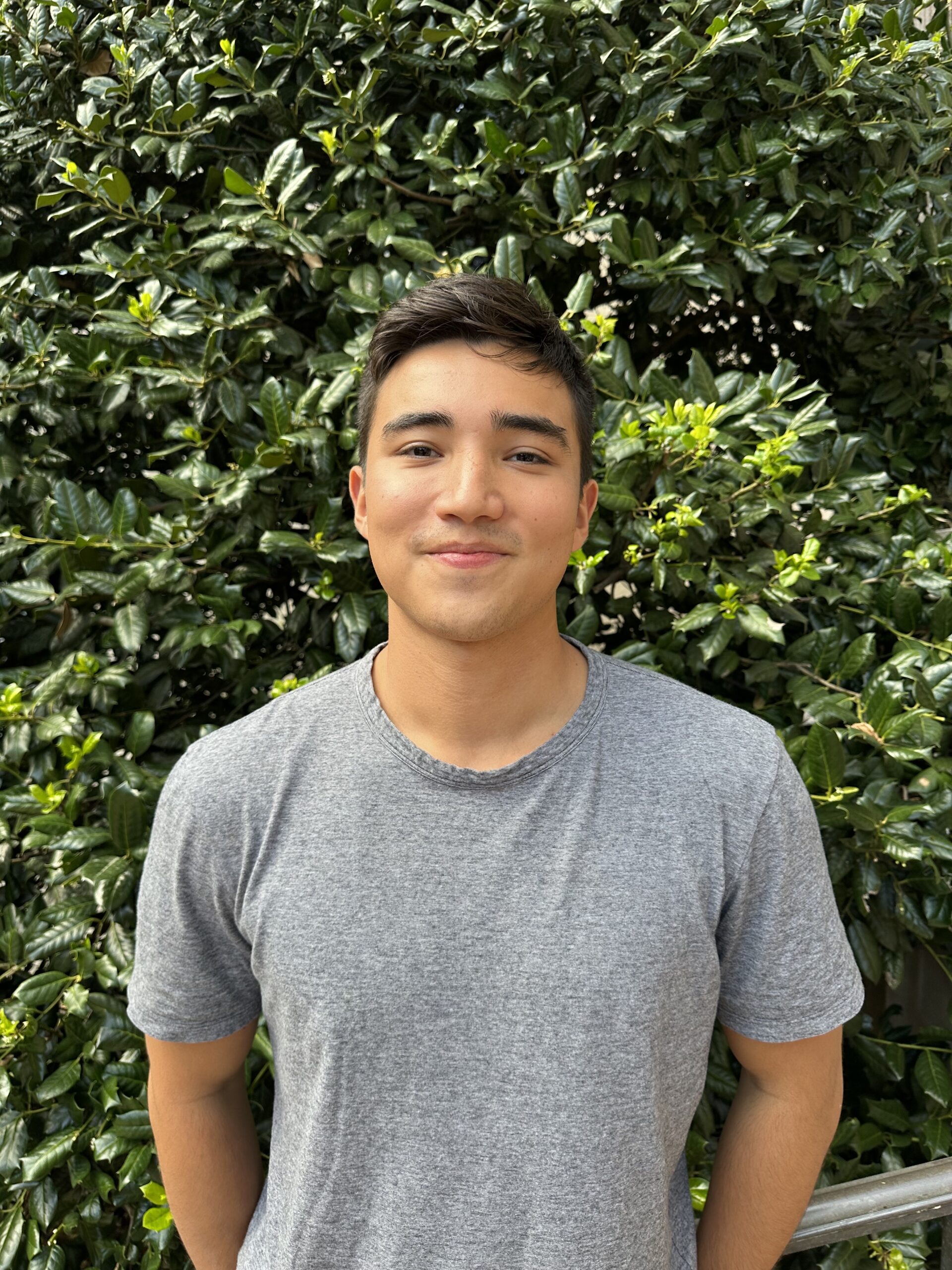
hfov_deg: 56.8
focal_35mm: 24
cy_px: 635
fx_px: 880
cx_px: 476
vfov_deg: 71.6
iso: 80
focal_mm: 6.86
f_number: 1.78
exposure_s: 1/650
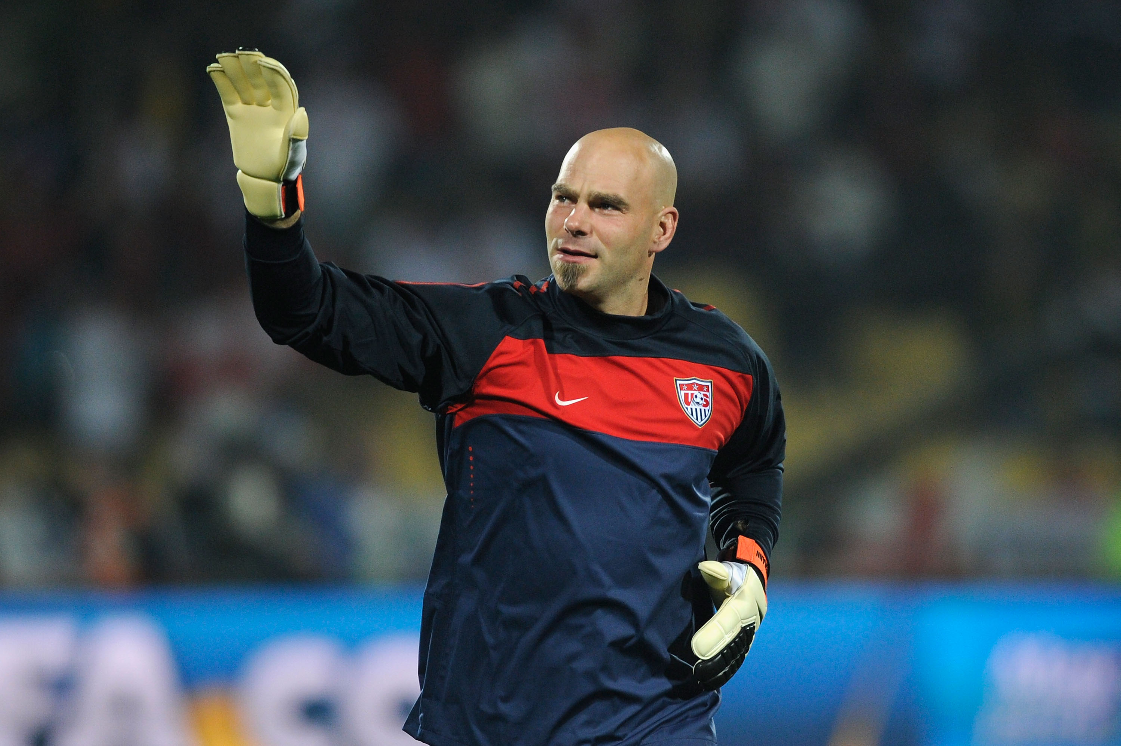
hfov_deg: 4.1
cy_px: 373
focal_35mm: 500
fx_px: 15563
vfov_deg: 2.7
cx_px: 560
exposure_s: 1/1600
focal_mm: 500
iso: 2000
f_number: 4
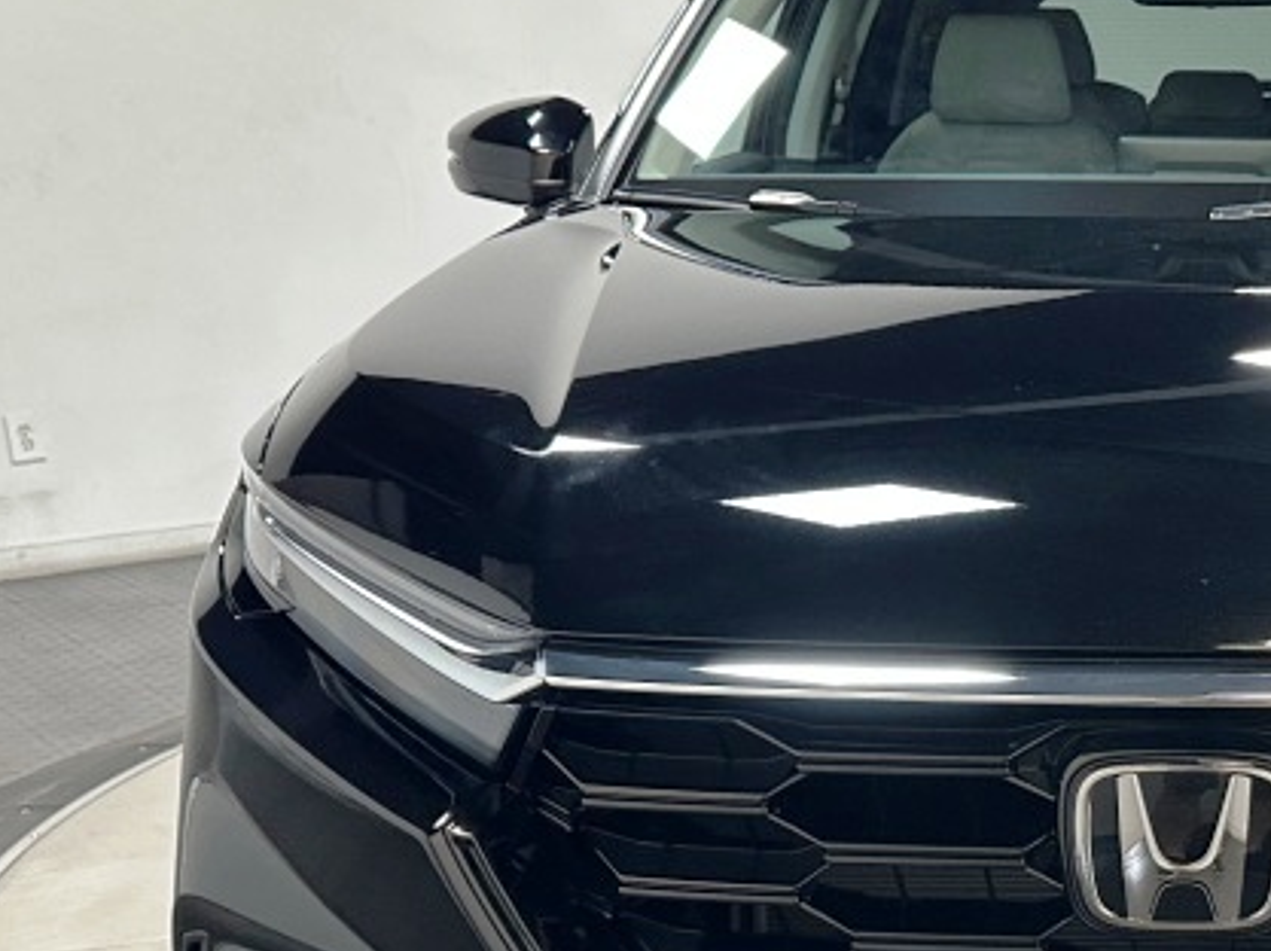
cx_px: 1204
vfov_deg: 24.6
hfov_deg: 30.9
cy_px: 689
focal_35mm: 59
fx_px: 2164
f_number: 1.78
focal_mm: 6.86
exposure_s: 1/60
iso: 320
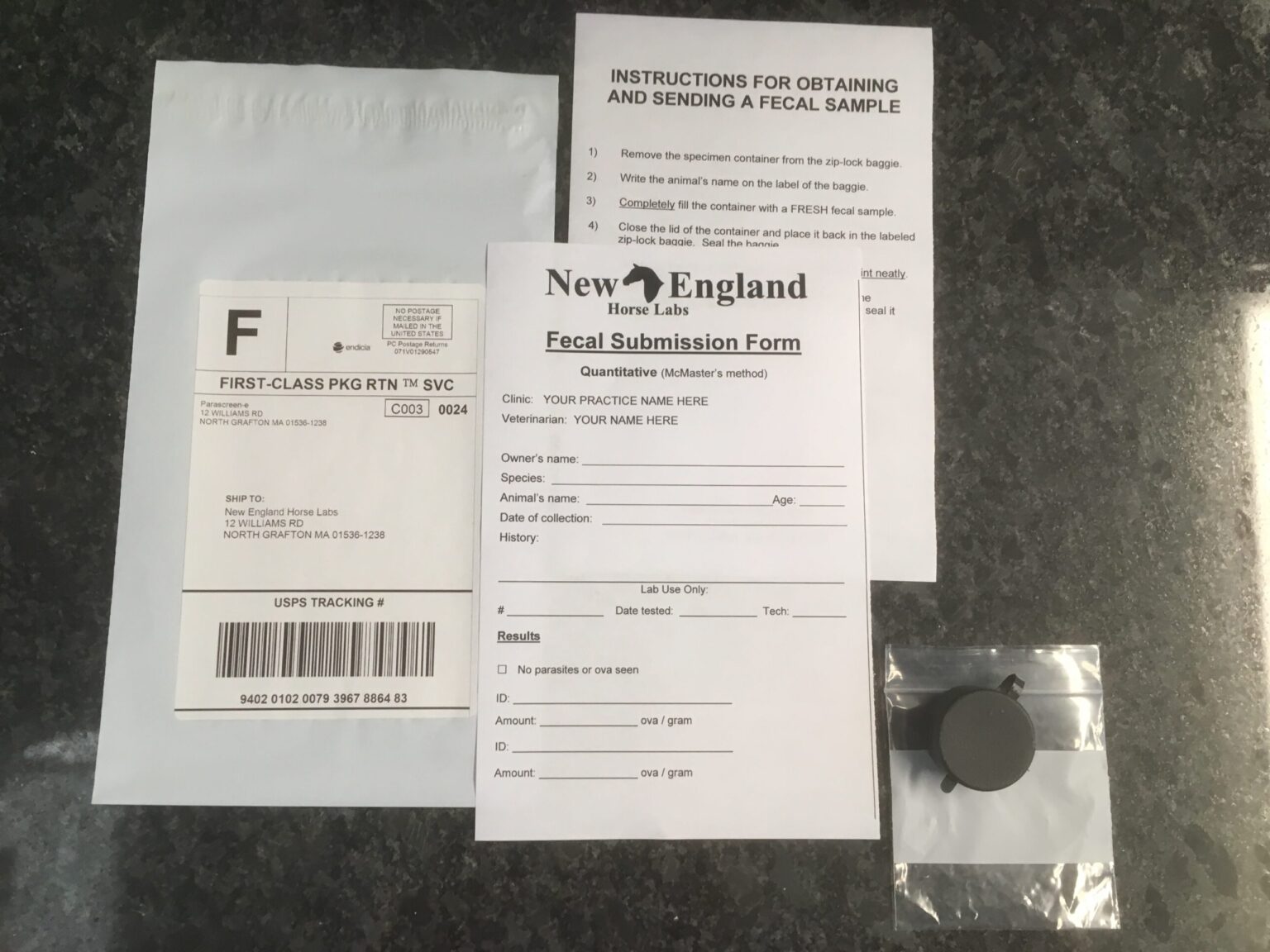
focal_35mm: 29
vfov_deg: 48.2
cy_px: 476
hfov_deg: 61.7
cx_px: 635
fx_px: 1064
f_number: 2.2
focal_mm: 4.15
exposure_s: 1/30
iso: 50
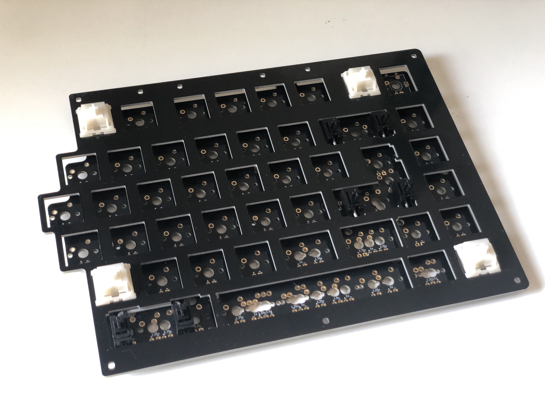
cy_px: 204
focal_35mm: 52
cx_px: 272
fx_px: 819
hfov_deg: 36.8
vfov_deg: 28.0
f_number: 2.4
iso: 100
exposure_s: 1/40
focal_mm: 6
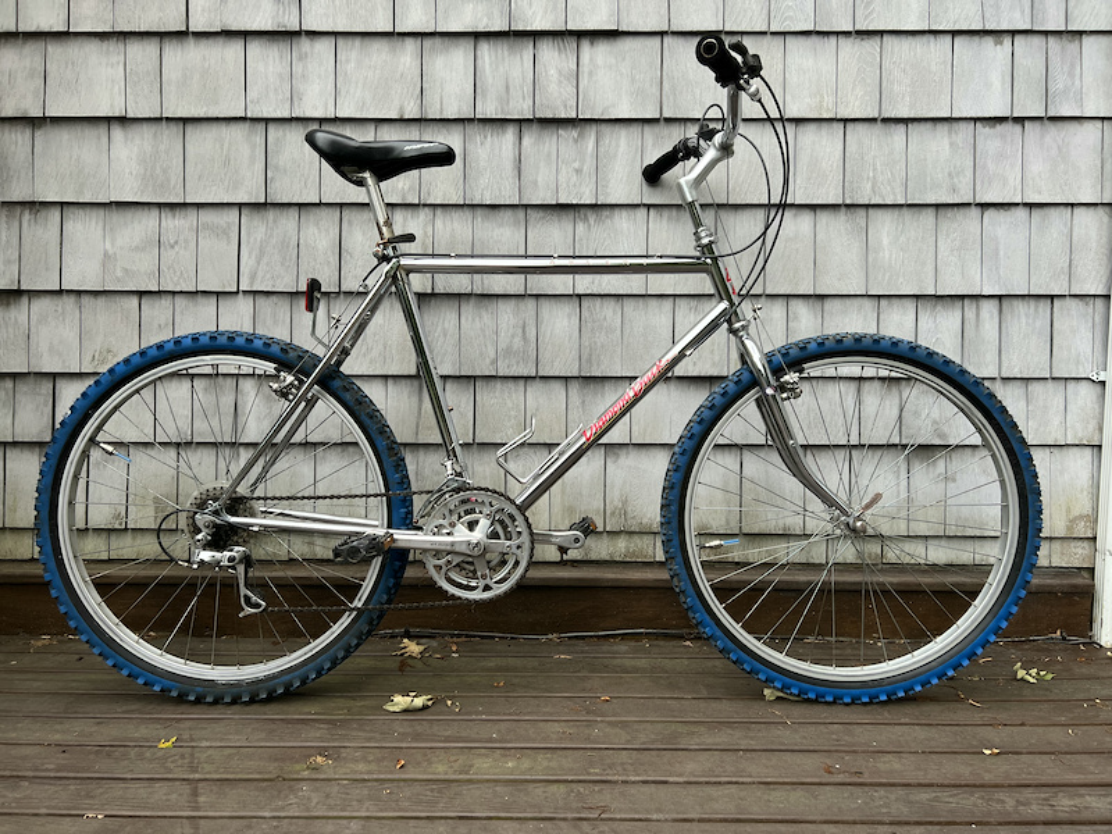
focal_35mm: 26
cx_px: 556
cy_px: 417
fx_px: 835
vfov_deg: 53.1
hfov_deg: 67.3
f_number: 1.5
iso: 125
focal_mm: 5.7
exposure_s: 1/115
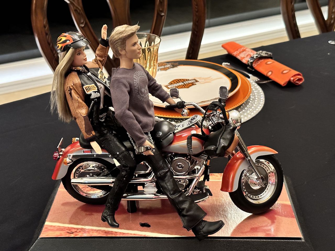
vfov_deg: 30.3
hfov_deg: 39.7
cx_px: 168
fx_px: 465
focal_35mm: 48
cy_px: 126
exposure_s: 1/30
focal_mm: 6.86
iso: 640
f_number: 1.78
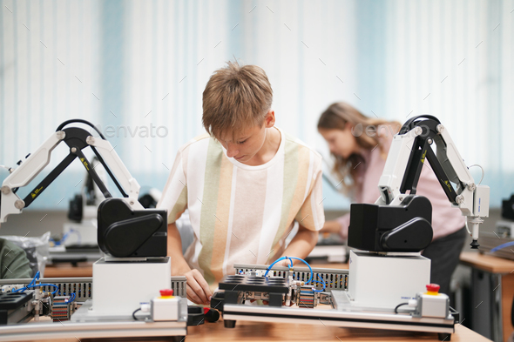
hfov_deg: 39.6
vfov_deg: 27.0
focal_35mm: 50
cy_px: 171
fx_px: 714
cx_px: 257
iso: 250
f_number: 1.2
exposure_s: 1/285
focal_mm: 50
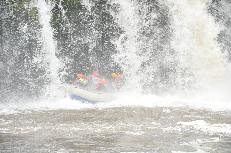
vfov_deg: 8.7
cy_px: 76
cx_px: 116
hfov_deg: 13.1
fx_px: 1009
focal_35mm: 158
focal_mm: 105
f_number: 5.6
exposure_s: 1/640
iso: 1000
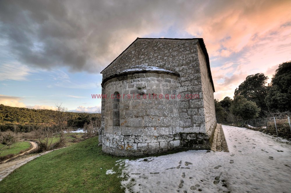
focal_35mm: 14
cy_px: 96
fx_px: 113
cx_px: 146
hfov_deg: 104.3
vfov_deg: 81.1
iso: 200
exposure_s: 1/100
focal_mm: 14
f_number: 5.6
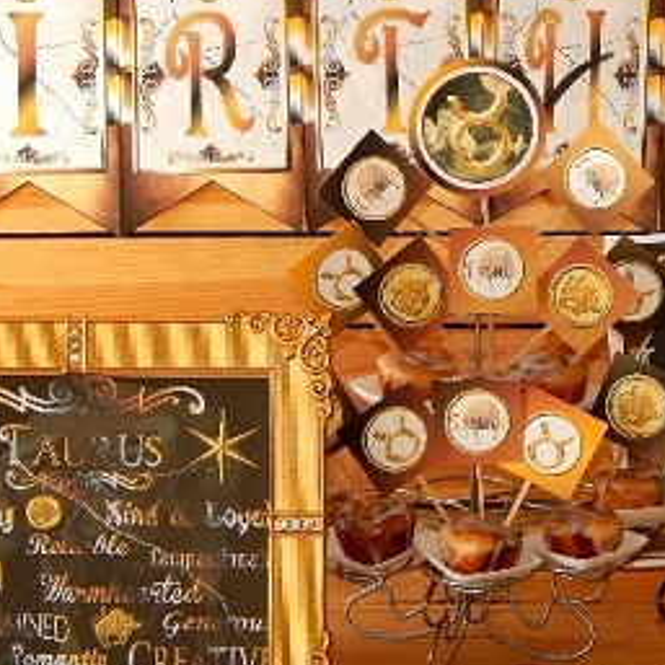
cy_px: 212
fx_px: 2739
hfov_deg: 13.8
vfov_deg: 13.8
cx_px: 499
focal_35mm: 126
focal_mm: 10.9
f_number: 4
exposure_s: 1/40
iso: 400
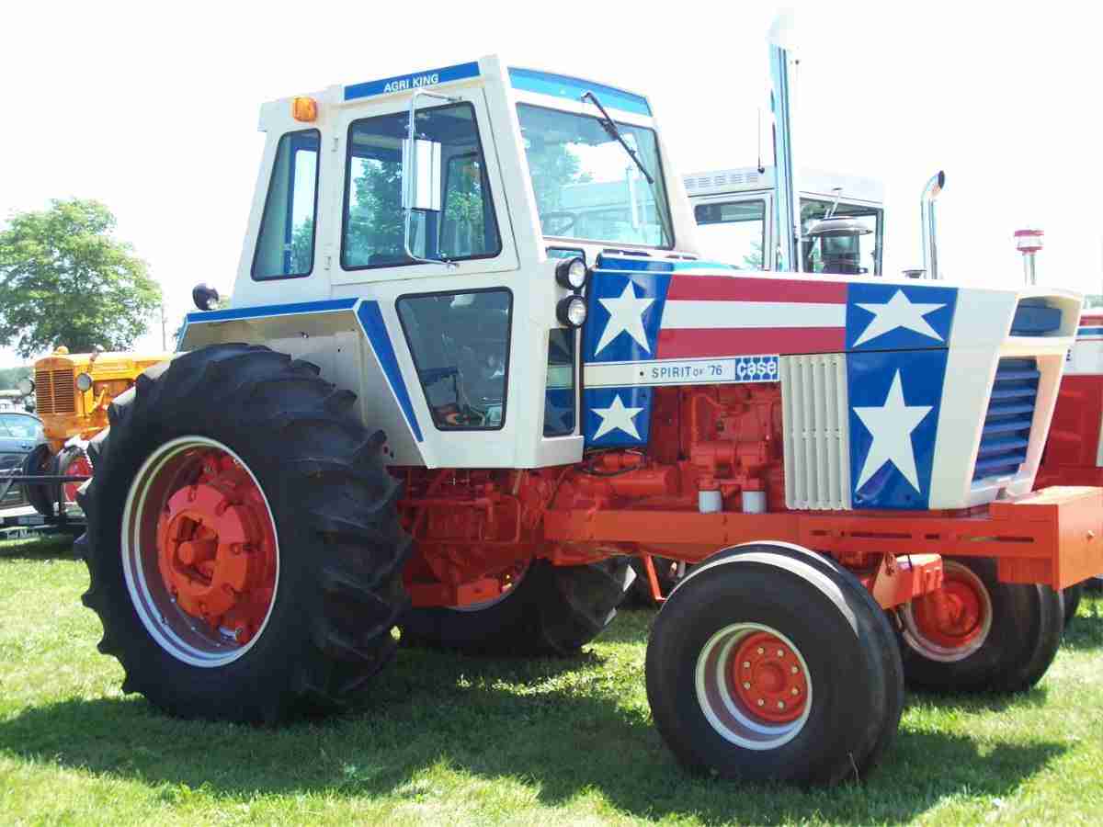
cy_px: 414
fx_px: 1689
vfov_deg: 27.5
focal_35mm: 53
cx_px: 552
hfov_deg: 36.2
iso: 80
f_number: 3.2
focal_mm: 8.7
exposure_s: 1/320
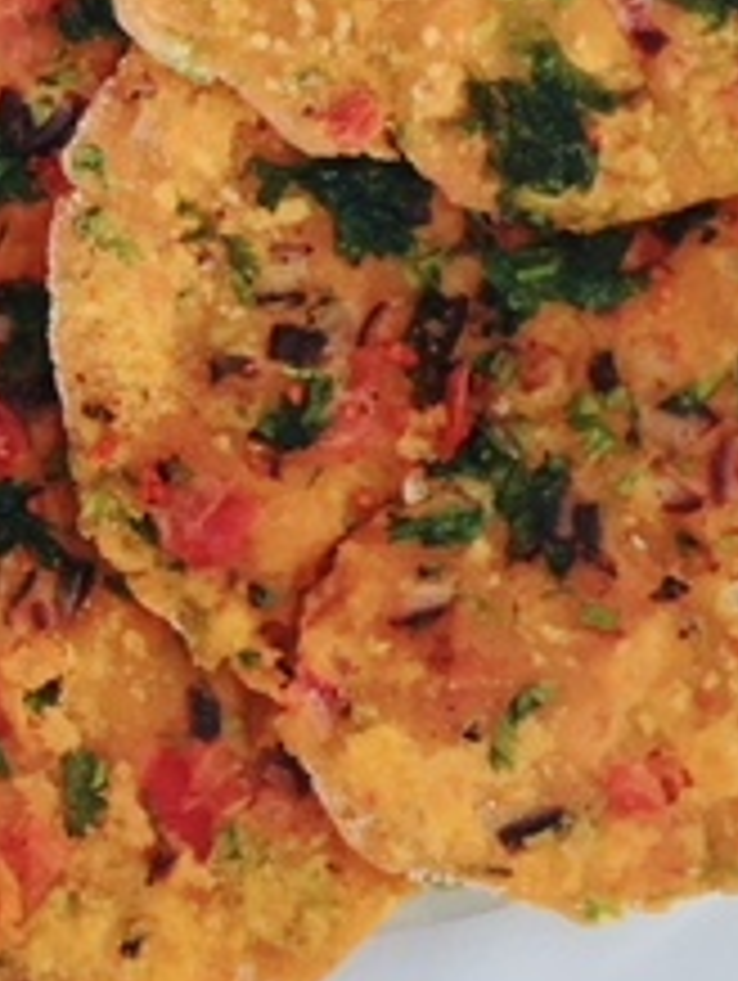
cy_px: -86
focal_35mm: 85
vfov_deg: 21.8
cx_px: 148
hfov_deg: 17.3
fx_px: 2412
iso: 100
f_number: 2.2
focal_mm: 4.15
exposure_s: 1/33
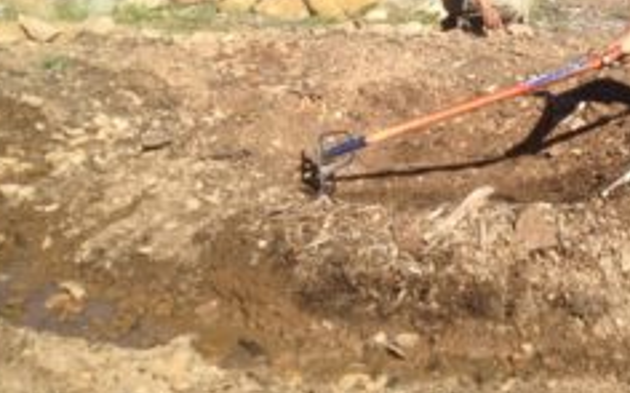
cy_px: 0
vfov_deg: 20.0
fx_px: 1081
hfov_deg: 31.7
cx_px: 494
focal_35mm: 63
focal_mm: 4.28
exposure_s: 1/1346
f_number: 2.4
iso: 50
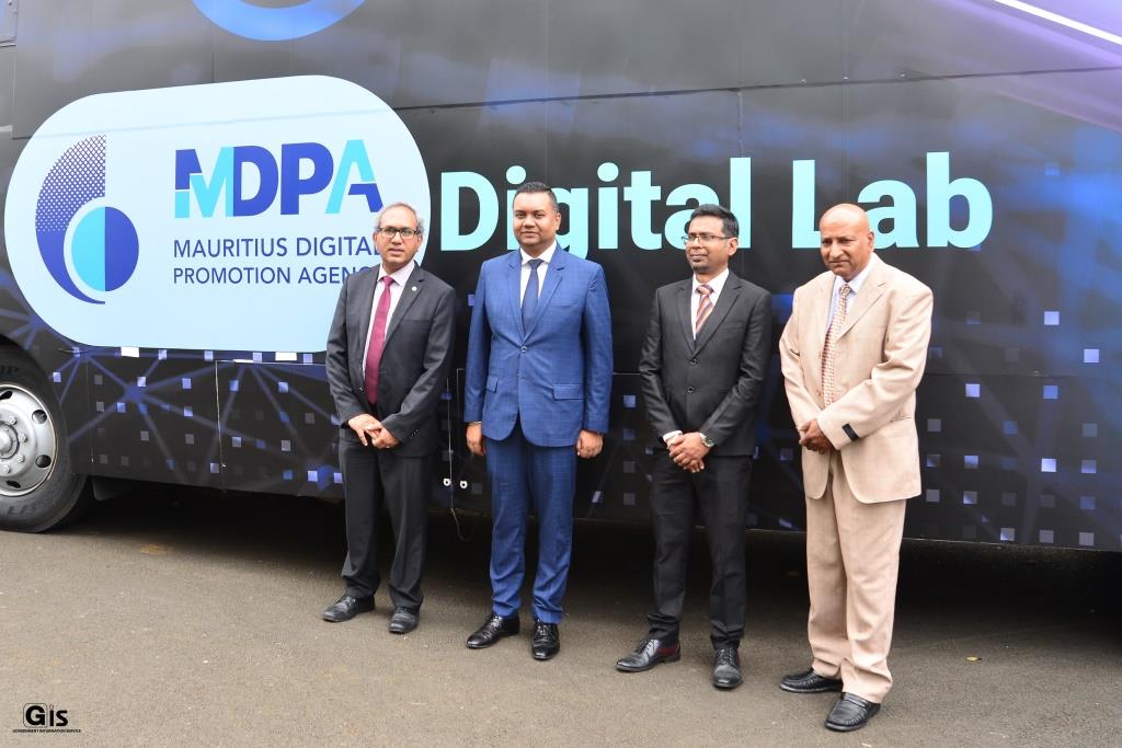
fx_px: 748
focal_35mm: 24
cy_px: 374
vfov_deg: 53.1
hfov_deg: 73.7
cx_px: 561
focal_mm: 24
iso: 500
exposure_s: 1/200
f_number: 5.6
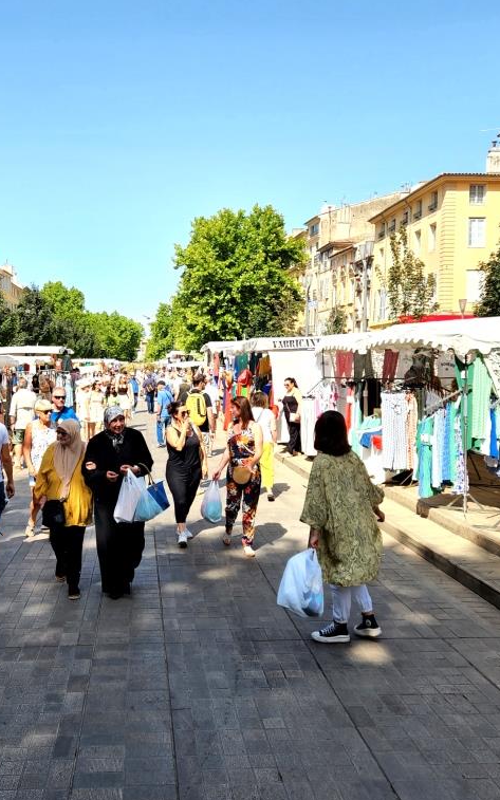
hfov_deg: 37.8
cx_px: 158
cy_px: 401
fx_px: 720
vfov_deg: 58.1
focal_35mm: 33
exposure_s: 1/664
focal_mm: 5.4
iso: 20
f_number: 1.8
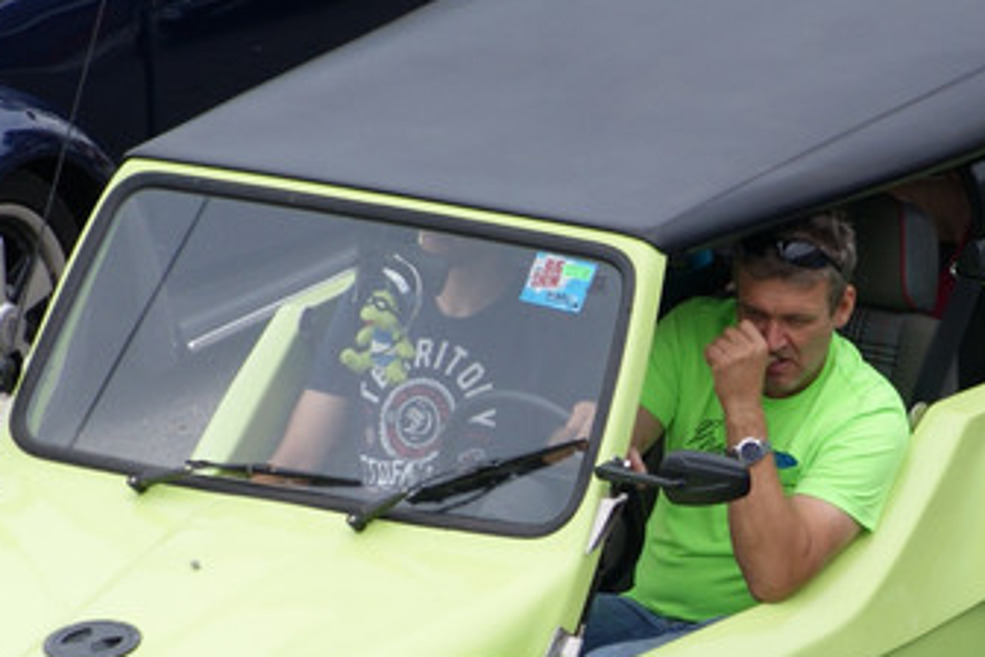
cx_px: 756
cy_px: 625
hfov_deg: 3.2
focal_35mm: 644
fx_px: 17619
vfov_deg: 2.1
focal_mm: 120
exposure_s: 1/250
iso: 100
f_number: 6.3
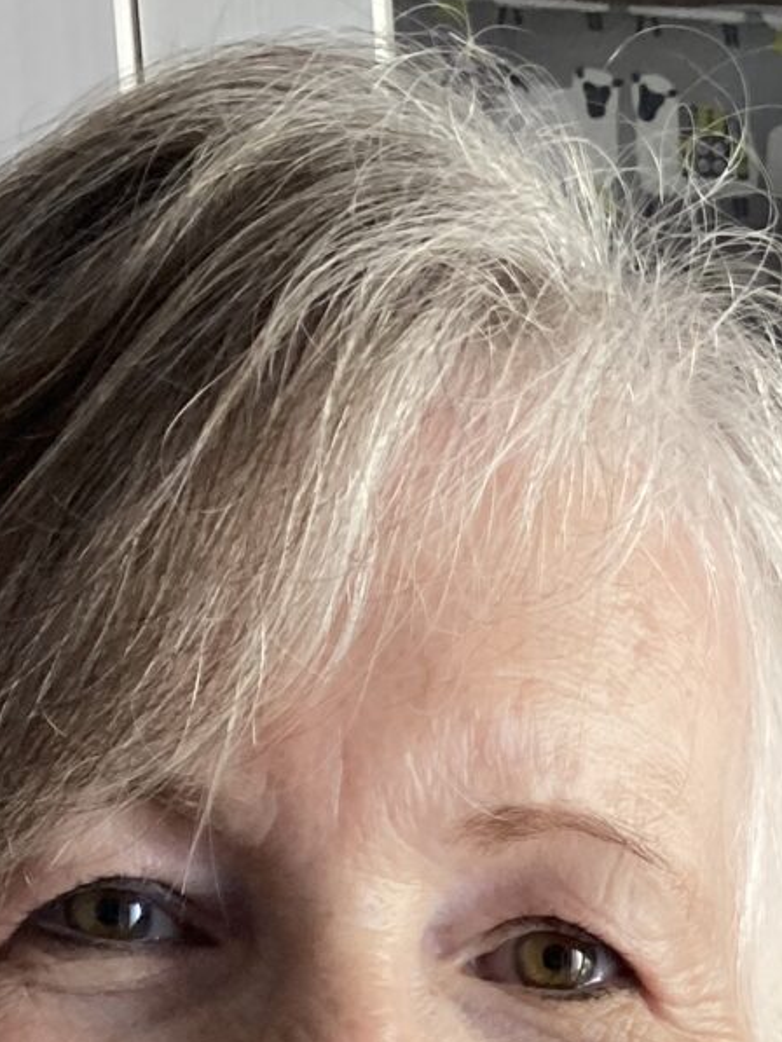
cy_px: 2084
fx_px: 3613
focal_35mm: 120
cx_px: 1108
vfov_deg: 13.9
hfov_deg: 11.9
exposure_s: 1/91
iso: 80
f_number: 1.8
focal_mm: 3.99
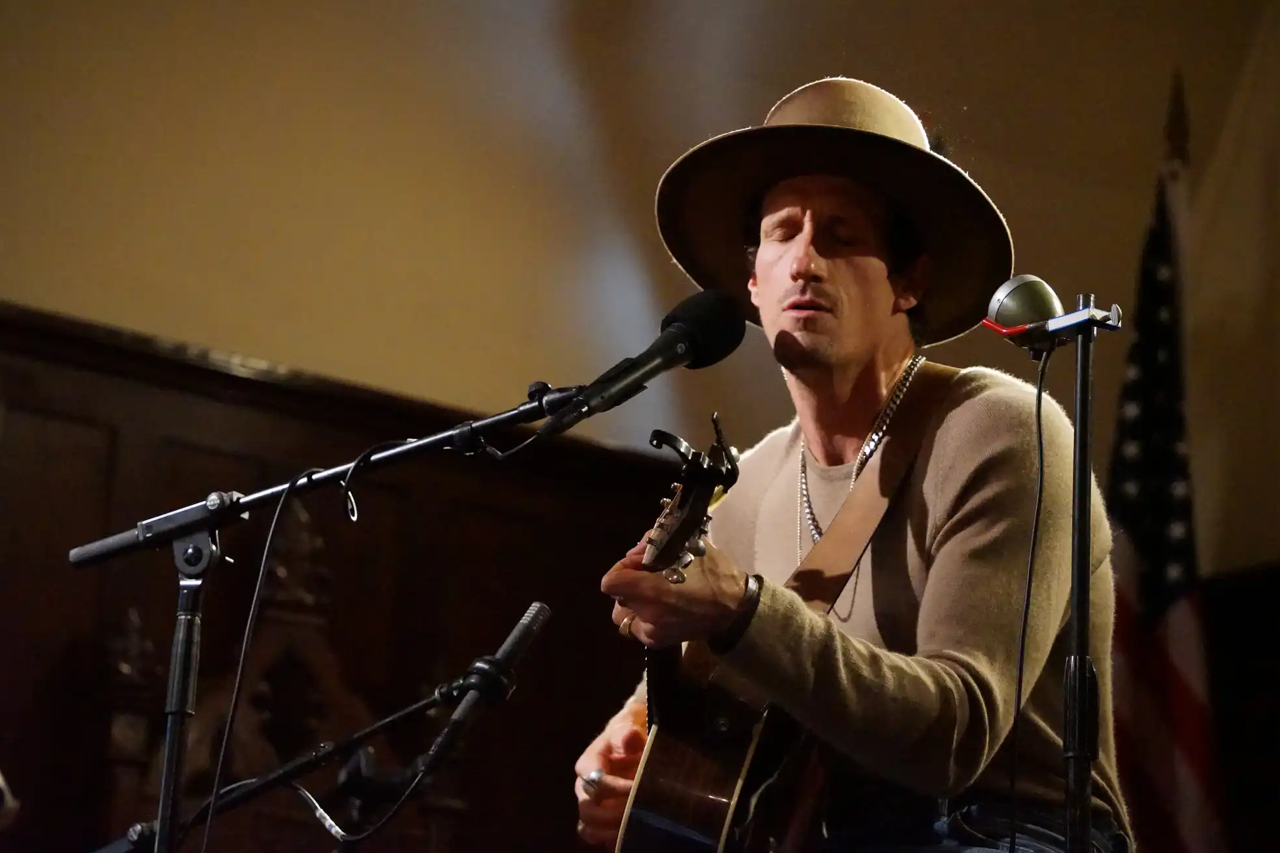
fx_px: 4551
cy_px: 425
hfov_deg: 16.0
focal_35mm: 128
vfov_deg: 10.7
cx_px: 643
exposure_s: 1/400
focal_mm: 125
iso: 16000
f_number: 5.6
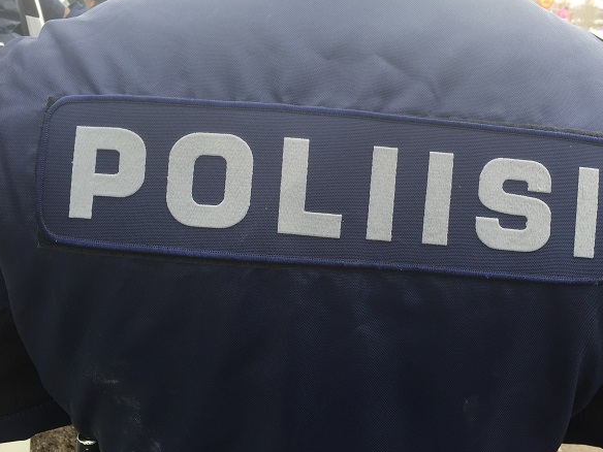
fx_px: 592
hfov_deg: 53.8
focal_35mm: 34
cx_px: 337
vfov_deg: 41.7
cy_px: 190
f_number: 2.2
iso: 32
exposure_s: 1/196
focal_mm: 4.15
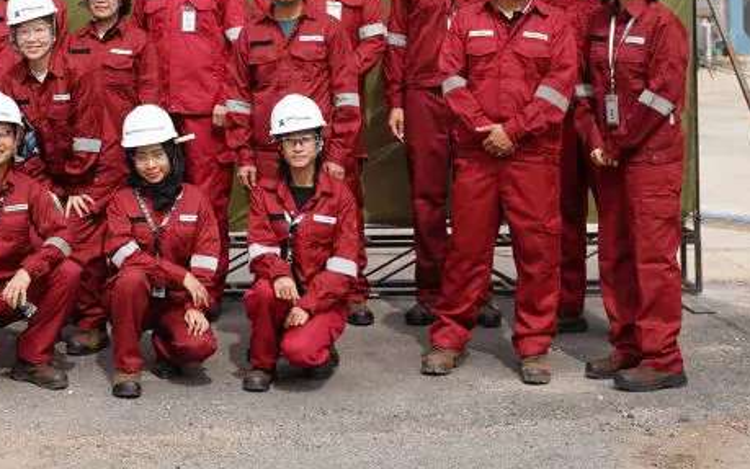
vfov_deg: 14.3
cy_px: -108
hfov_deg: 22.8
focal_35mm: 88
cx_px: 47
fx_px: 1799
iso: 125
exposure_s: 1/1000
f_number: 4.5
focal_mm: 32
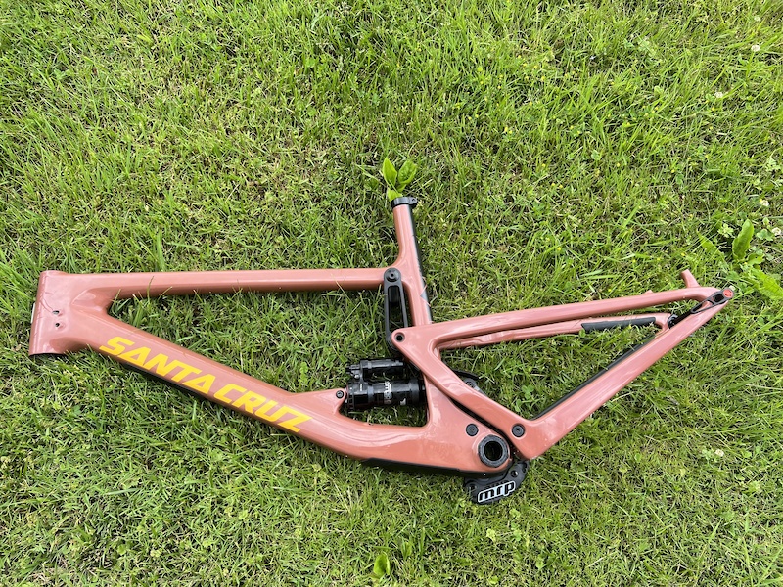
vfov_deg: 53.1
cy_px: 294
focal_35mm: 26
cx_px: 392
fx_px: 588
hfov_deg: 67.3
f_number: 1.5
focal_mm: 5.7
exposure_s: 1/1029
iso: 50
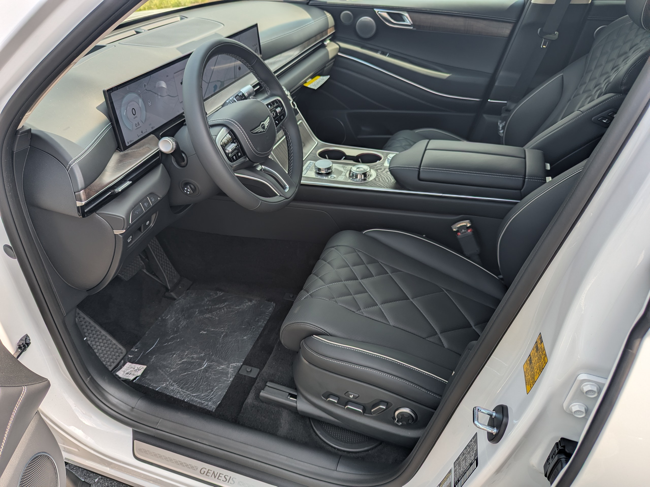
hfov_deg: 71.6
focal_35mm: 24
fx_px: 451
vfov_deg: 56.8
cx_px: 325
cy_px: 244
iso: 39
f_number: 1.85
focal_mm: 6.81
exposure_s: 1/984
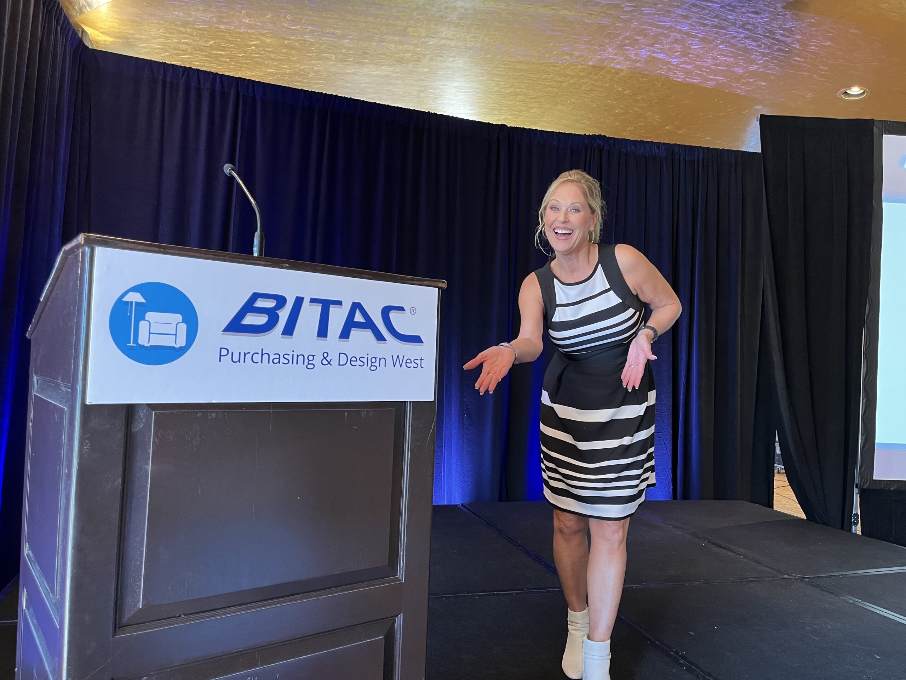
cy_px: 340
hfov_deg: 67.3
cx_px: 453
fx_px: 680
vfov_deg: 53.1
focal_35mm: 26
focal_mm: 5.1
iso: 200
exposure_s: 1/60
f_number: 1.6
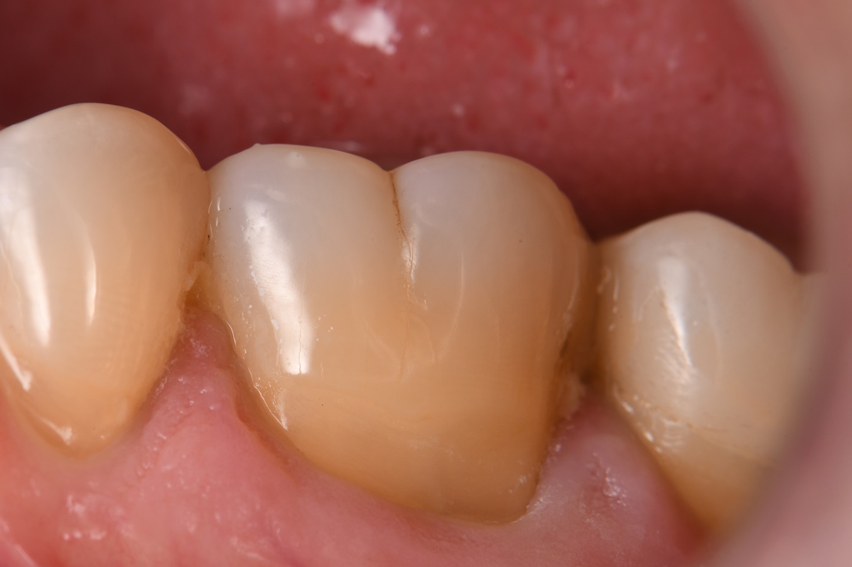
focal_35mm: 157
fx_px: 3714
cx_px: 426
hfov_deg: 13.1
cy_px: 284
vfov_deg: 8.7
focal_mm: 105
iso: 200
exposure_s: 1/160
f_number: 32
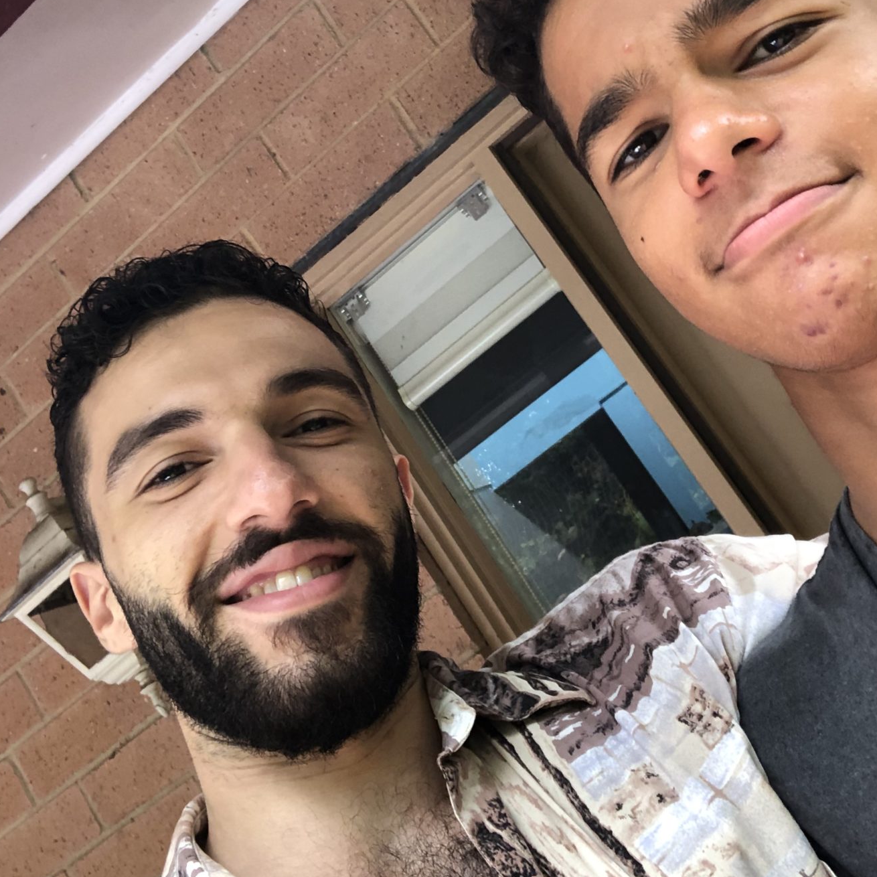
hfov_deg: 36.7
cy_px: 299
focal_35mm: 46
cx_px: 517
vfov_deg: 36.4
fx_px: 1319
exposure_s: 1/120
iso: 100
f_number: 2.2
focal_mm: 2.87
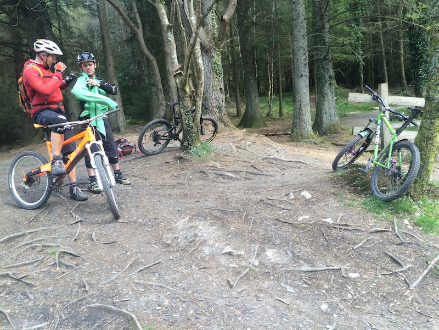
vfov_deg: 48.2
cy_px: 165
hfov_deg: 61.7
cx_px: 220
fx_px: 368
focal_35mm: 29
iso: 32
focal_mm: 4.15
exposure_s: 1/200
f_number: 2.2
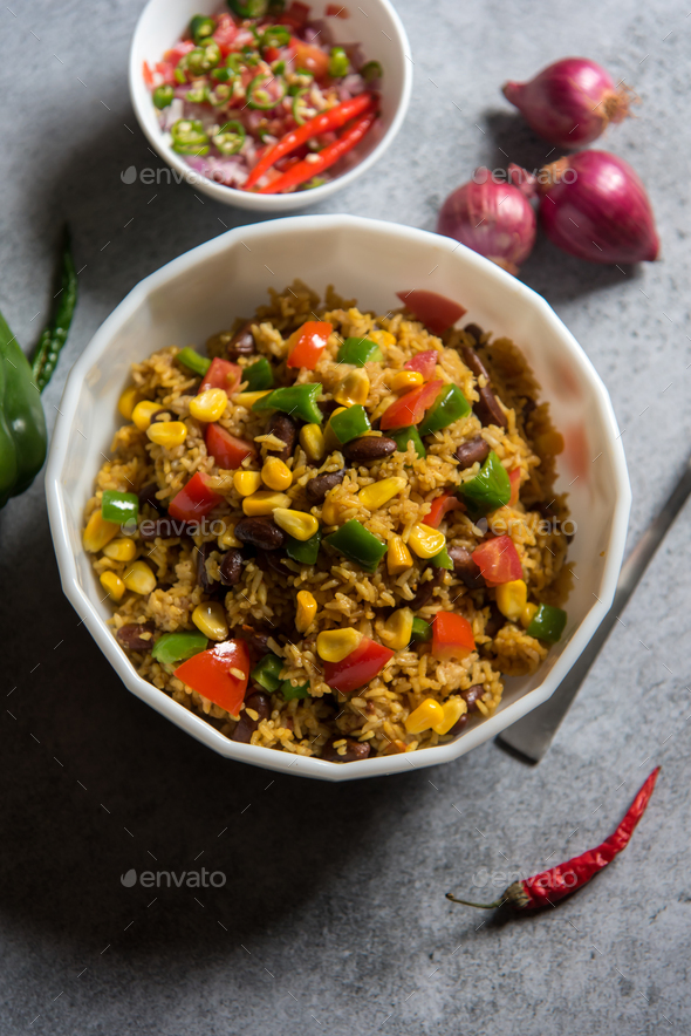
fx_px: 2647
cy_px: 518
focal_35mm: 92
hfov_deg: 14.9
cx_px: 346
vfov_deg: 22.1
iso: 500
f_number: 4.5
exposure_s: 1/100
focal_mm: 92
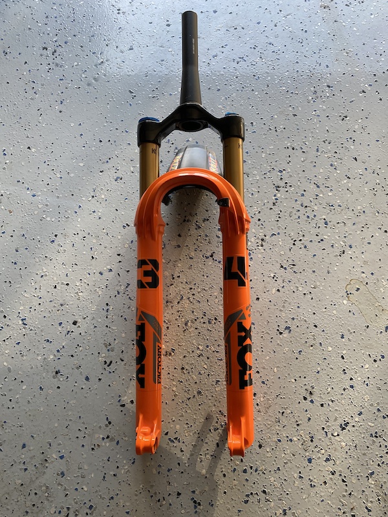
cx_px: 194
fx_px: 389
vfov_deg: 67.3
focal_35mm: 26
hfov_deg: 53.1
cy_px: 258
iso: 125
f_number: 1.8
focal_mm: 4.25
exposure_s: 1/116
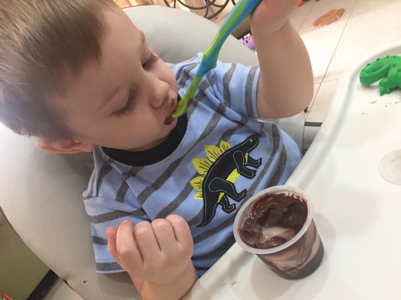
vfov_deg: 48.2
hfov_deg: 61.7
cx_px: 200
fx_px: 336
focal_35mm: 29
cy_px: 150
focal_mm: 4.15
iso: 160
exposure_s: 1/30
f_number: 2.2
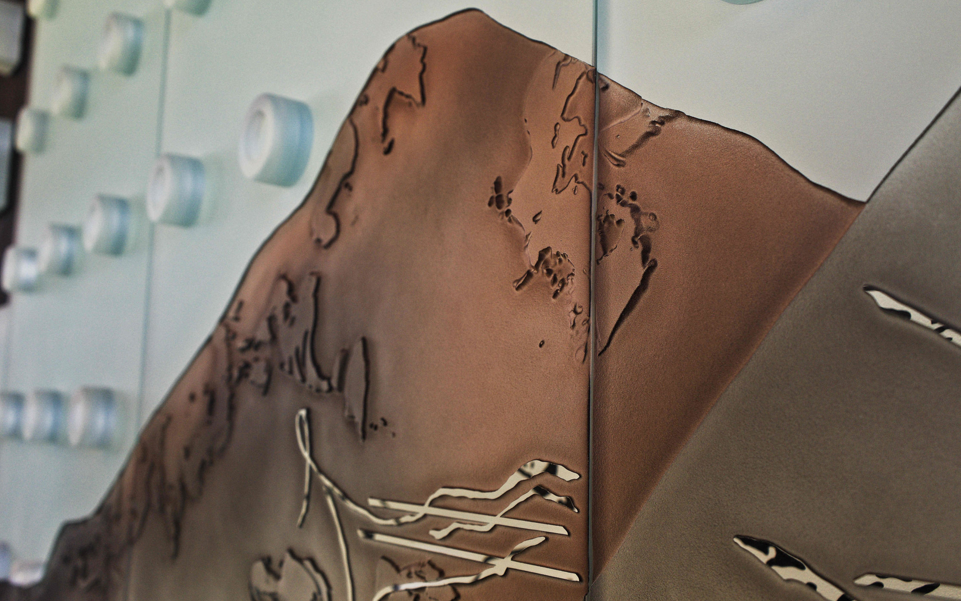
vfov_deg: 36.3
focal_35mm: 35
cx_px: 458
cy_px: 303
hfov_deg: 55.3
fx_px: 917
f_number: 4
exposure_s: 1/60
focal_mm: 30
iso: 250
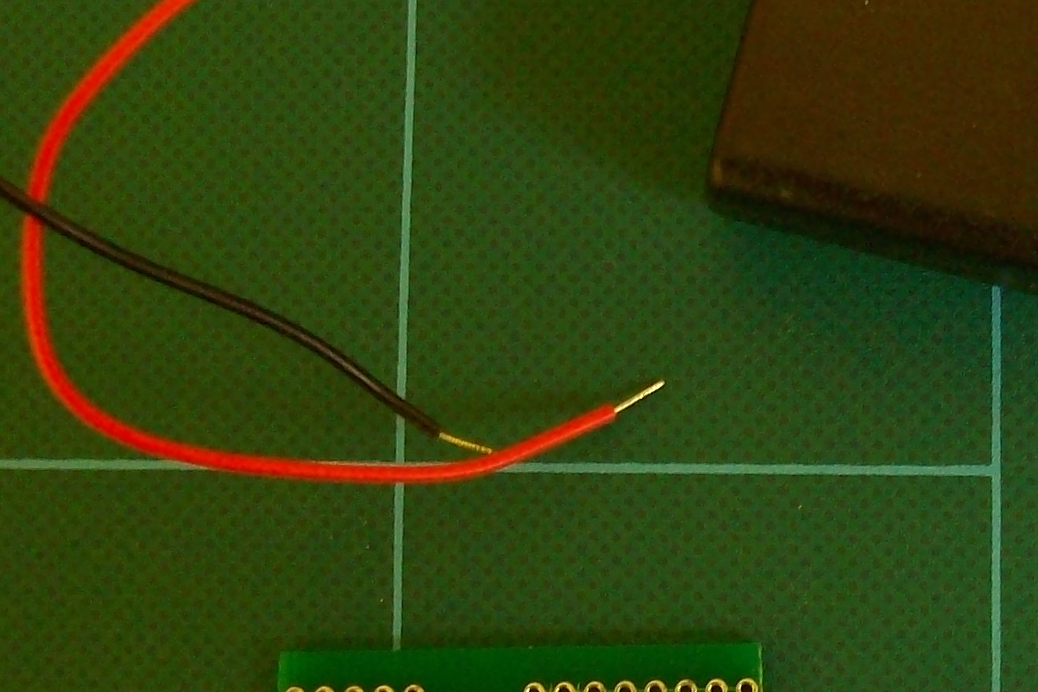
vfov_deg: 16.6
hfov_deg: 24.5
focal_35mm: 82
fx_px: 2364
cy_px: 440
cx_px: 797
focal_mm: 5.7
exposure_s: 1/8
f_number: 2.8
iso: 200
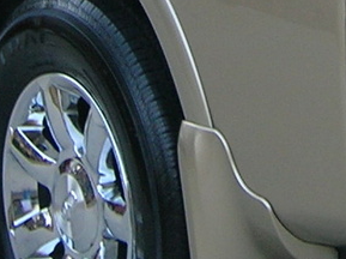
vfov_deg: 7.7
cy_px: -166
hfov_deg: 10.5
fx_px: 1877
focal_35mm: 188
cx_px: 310
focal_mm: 5.7
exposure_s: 1/39
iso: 50
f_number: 2.9
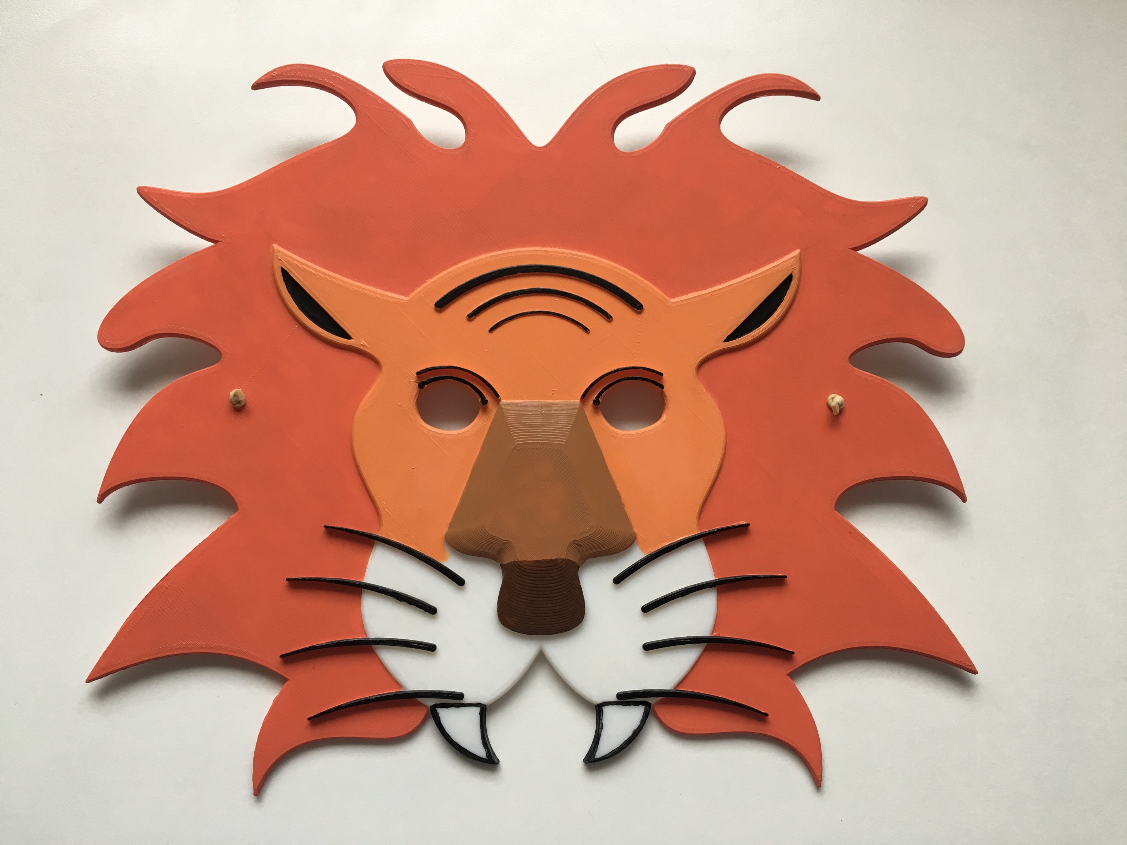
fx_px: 944
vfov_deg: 48.2
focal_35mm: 29
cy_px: 422
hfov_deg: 61.7
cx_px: 564
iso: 25
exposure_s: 1/33
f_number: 2.2
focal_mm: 4.15
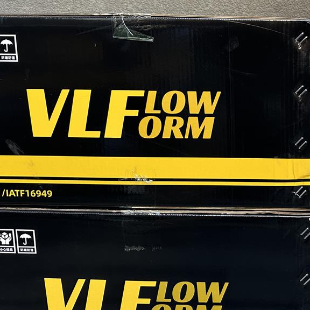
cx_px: 323
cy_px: 107
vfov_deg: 32.0
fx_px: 537
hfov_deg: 29.6
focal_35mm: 53
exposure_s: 1/121
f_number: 1.78
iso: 100
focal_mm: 6.86
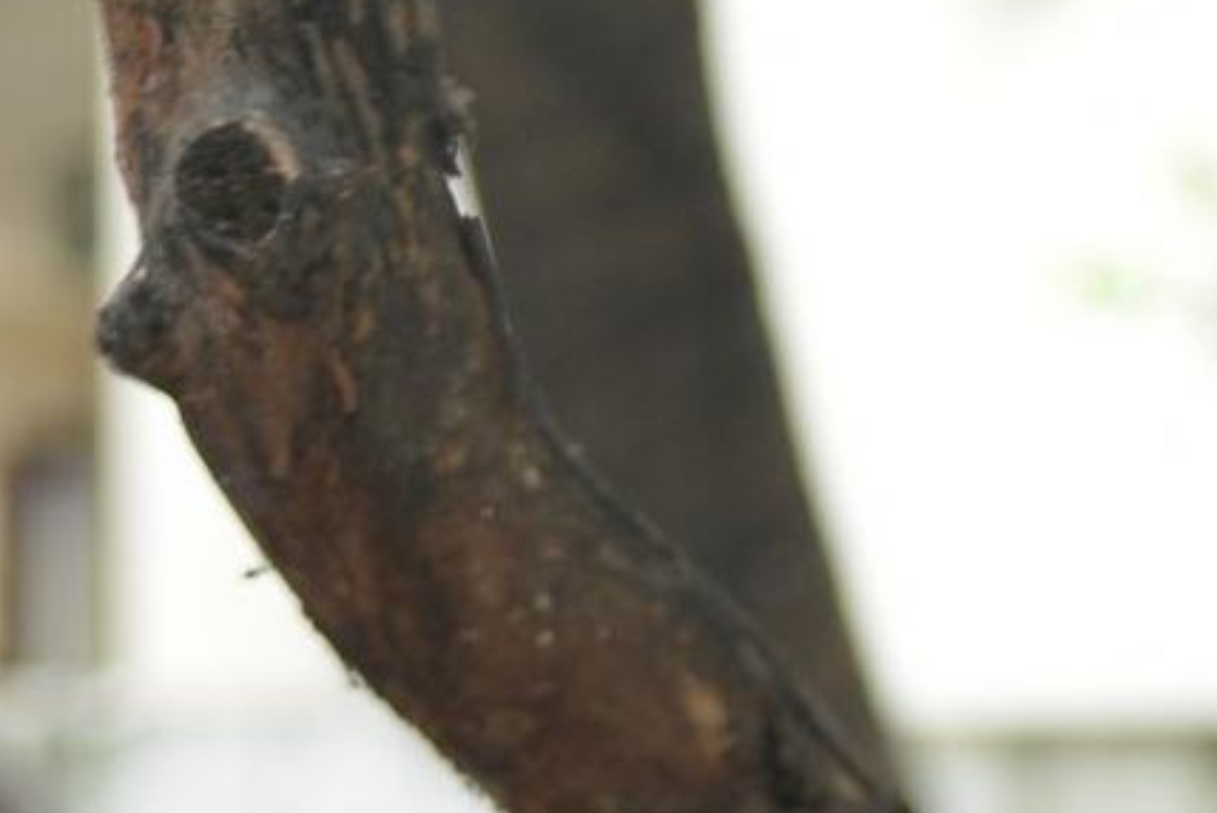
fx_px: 12144
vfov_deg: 3.8
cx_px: 1848
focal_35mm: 359
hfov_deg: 5.7
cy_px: 1319
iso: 1000
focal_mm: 95
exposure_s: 1/125
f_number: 5.6
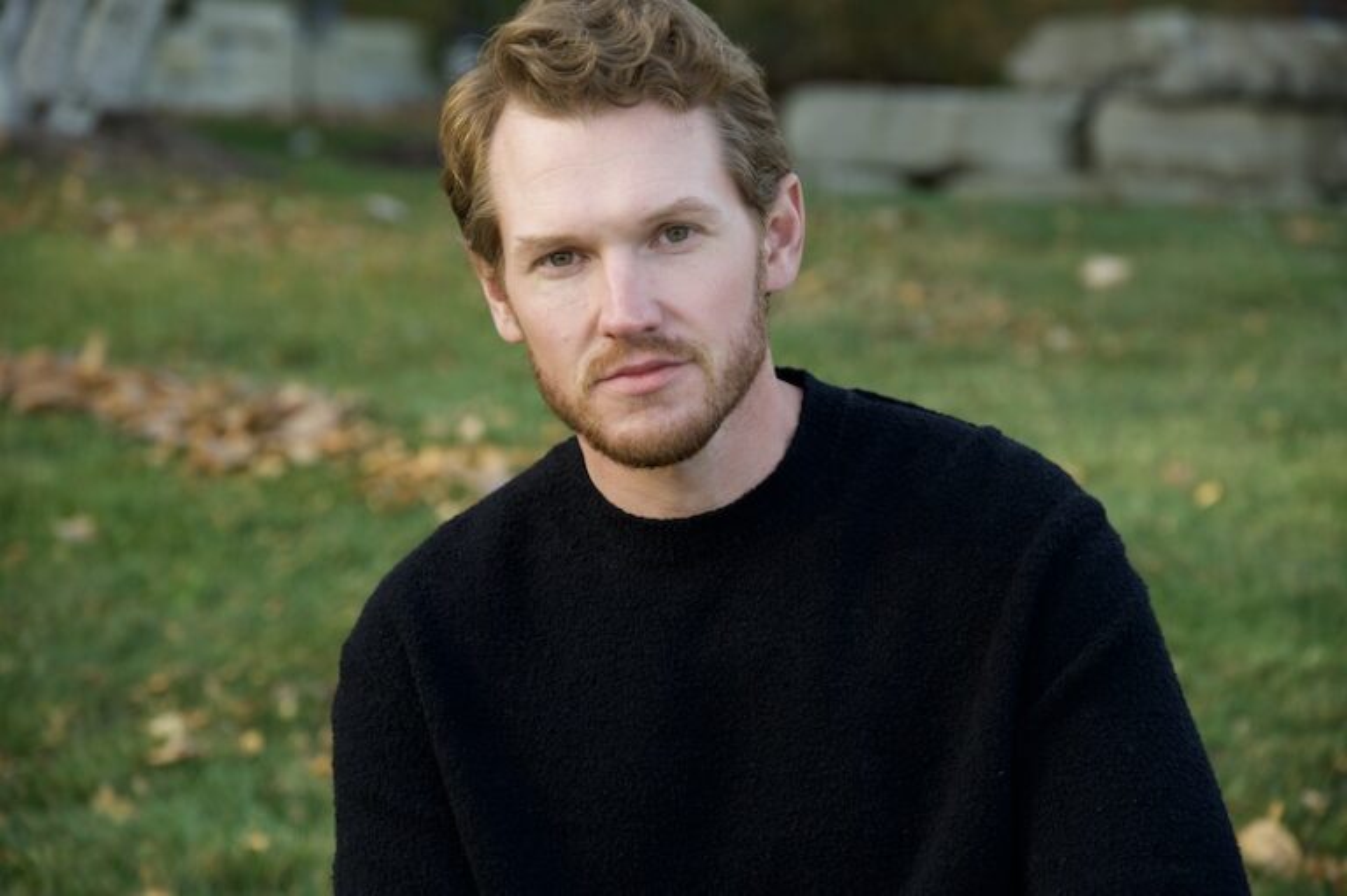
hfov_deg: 15.8
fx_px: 4861
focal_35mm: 130
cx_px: 674
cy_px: 448
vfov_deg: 10.5
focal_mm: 130
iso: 125
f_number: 6.3
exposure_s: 1/80
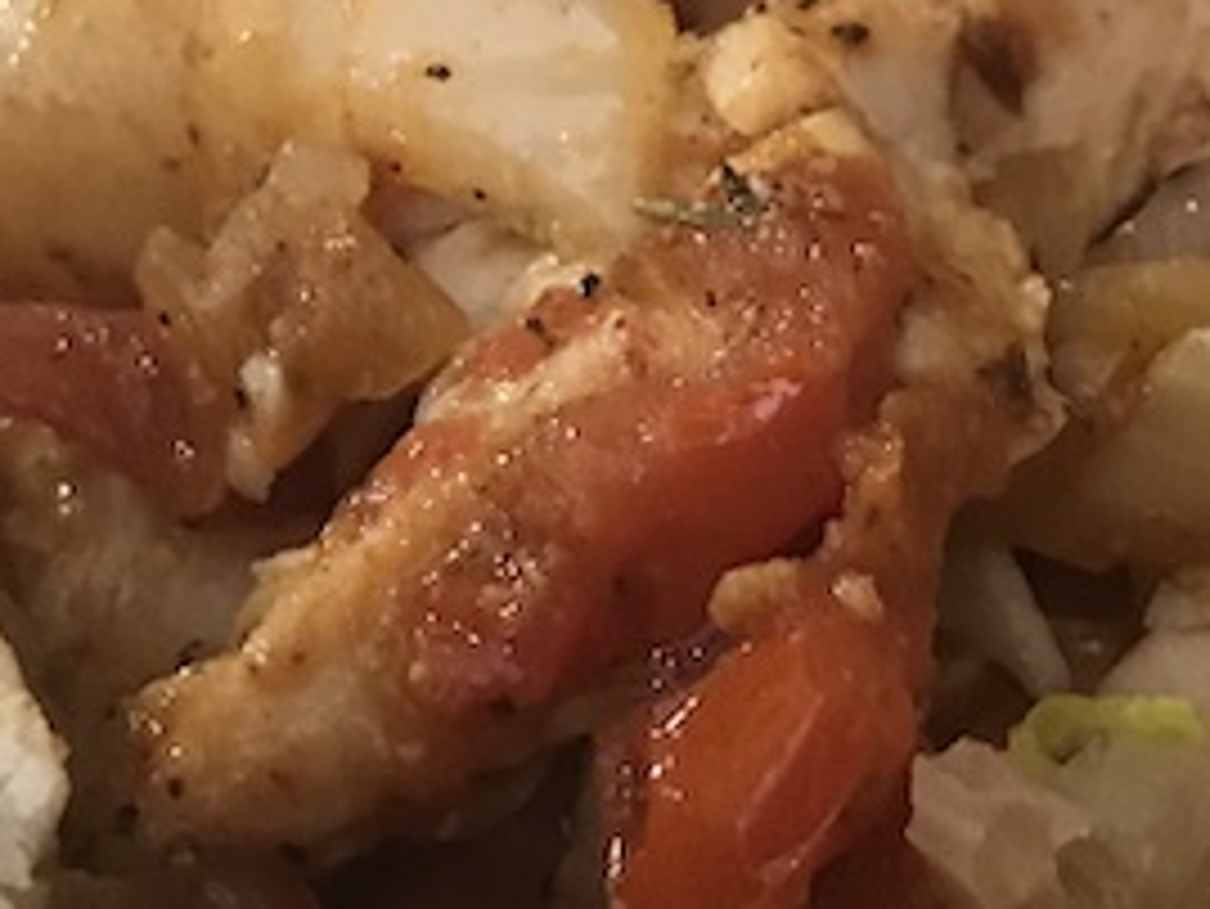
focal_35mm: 104
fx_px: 3637
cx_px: 967
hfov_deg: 18.7
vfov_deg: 14.2
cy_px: 446
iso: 64
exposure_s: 1/15
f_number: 1.8
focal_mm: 3.99
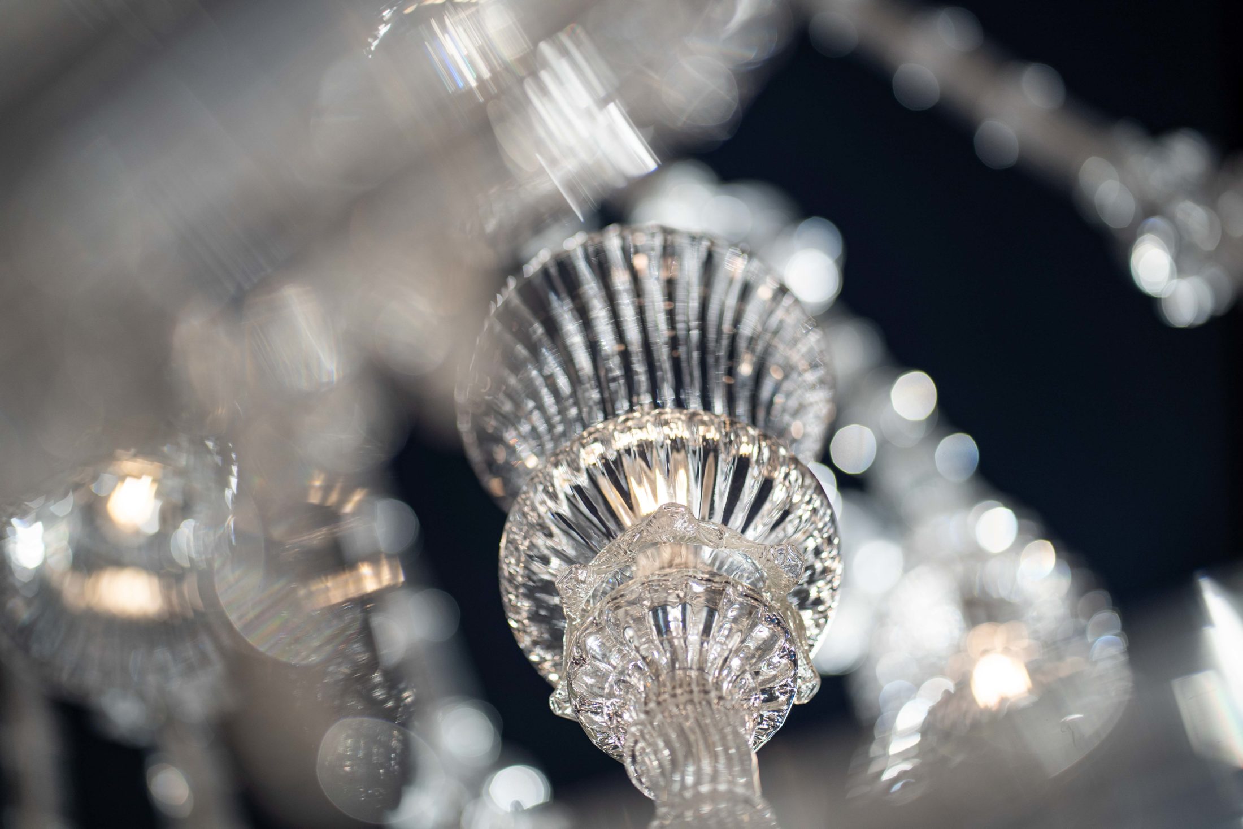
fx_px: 2935
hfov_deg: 23.9
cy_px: 414
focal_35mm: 85
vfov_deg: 16.1
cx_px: 622
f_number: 2.2
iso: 200
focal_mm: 85
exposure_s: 1/400
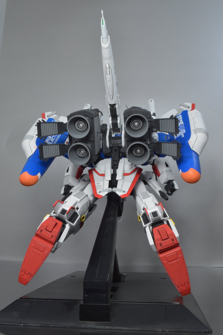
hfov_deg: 34.2
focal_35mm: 39
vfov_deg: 49.6
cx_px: 112
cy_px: 168
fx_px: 363
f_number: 22
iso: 400
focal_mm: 26
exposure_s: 1/3
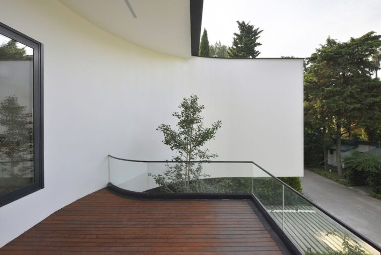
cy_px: 128
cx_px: 190
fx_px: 191
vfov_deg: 67.5
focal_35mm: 18
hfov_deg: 90.0
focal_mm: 18
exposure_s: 1/20
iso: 200
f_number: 11
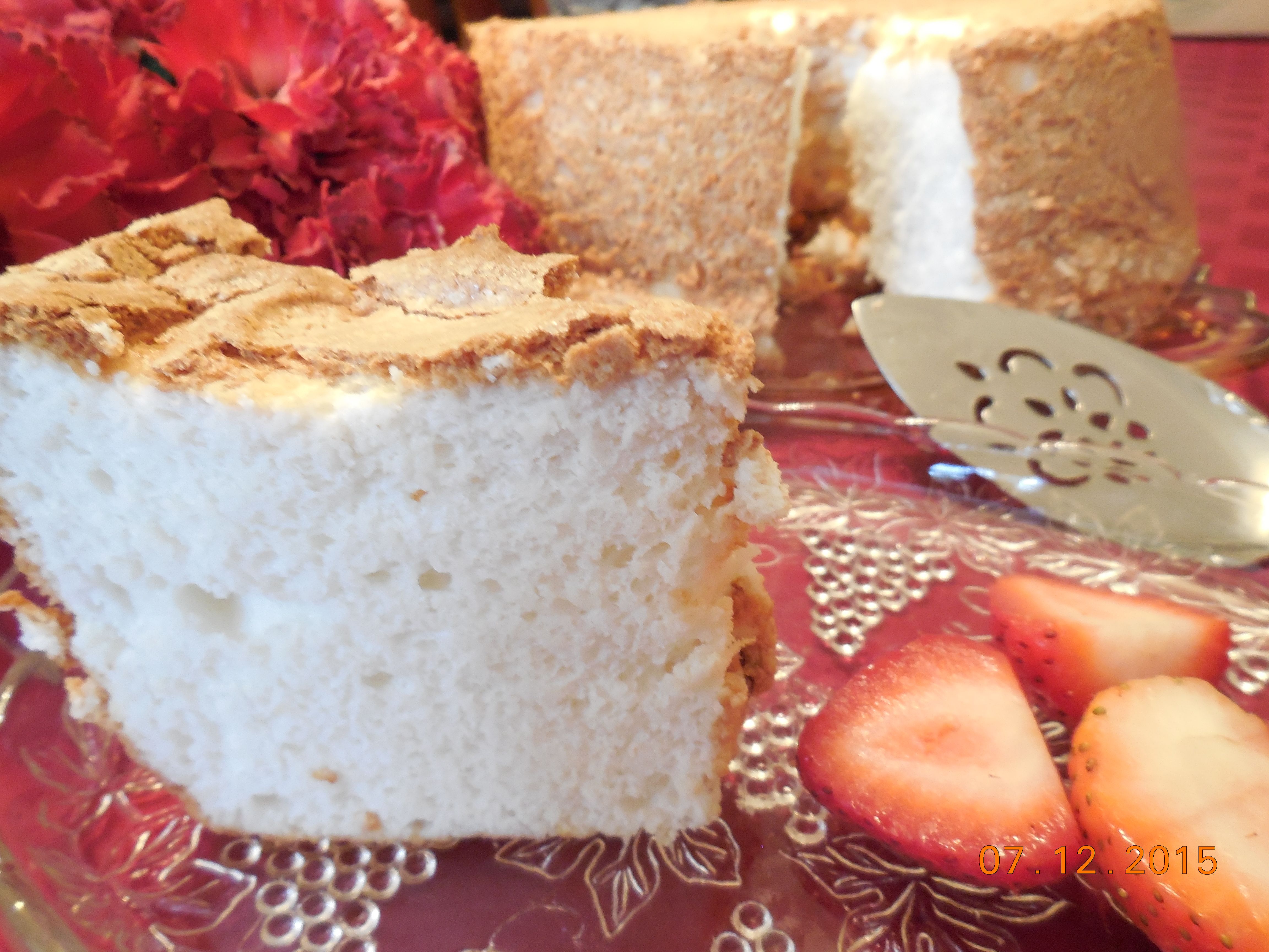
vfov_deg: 54.9
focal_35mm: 25
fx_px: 916
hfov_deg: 69.4
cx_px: 634
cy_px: 476
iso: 450
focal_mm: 4.5
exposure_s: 1/8
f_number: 3.1
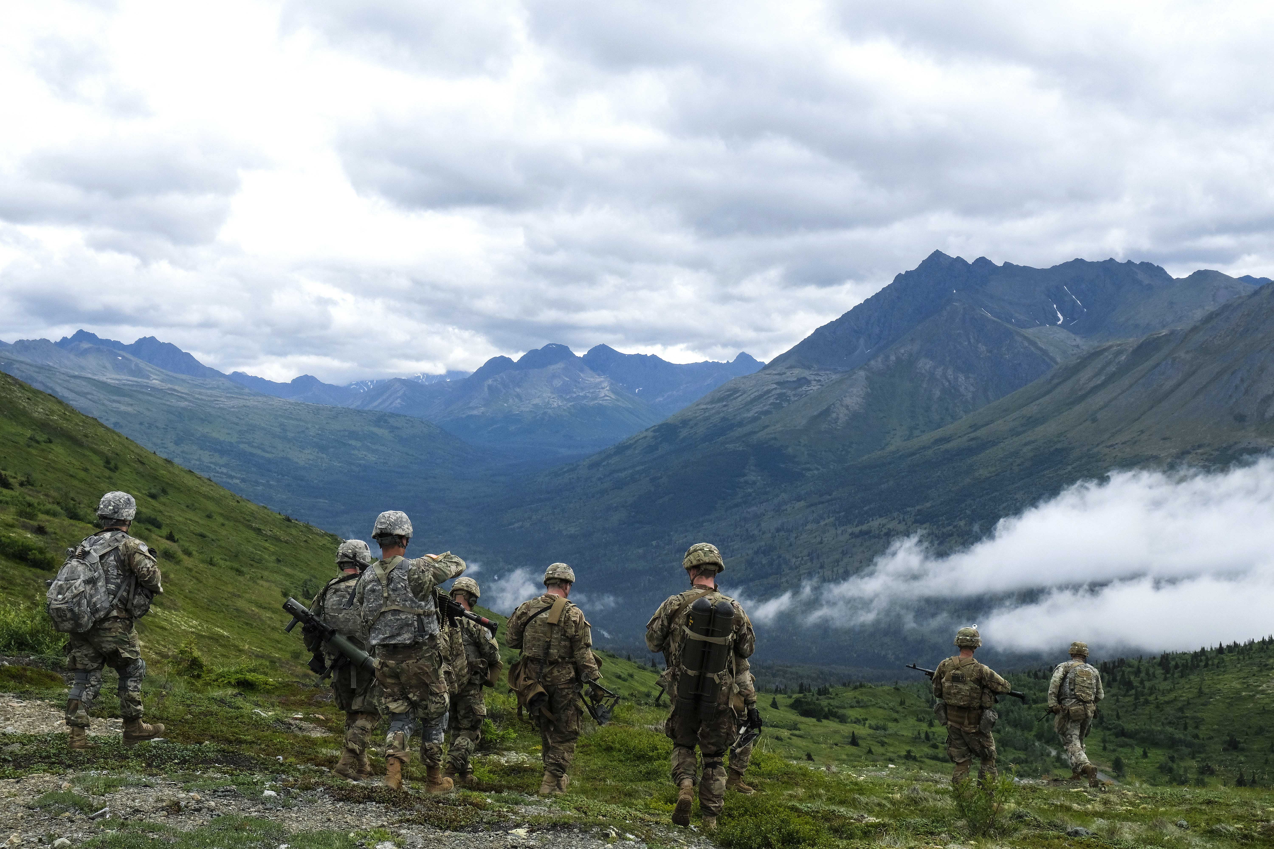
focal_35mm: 47
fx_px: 1663
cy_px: 424
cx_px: 637
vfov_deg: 28.6
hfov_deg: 41.9
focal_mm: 31.5
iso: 640
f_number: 14
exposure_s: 1/500
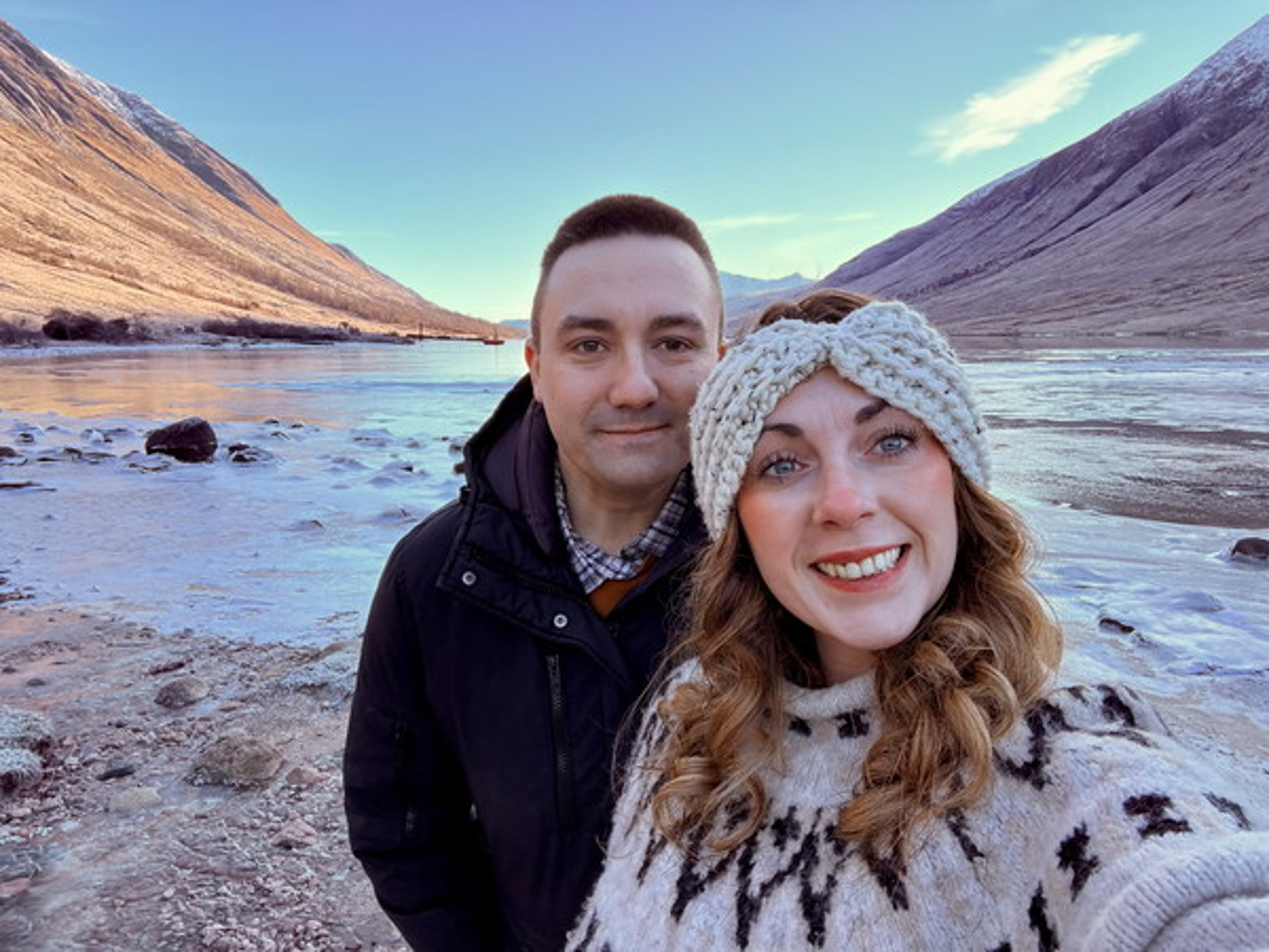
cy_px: 476
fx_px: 843
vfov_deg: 58.9
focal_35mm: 23
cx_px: 634
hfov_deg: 73.9
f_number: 1.9
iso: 50
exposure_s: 1/230
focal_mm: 2.69
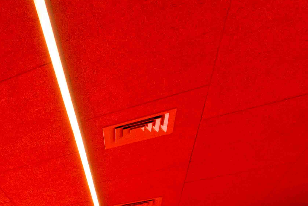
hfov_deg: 24.5
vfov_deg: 20.8
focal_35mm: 49
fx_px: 419
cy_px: 353
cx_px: -208
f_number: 8
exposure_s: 1/250
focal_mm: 14
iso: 800
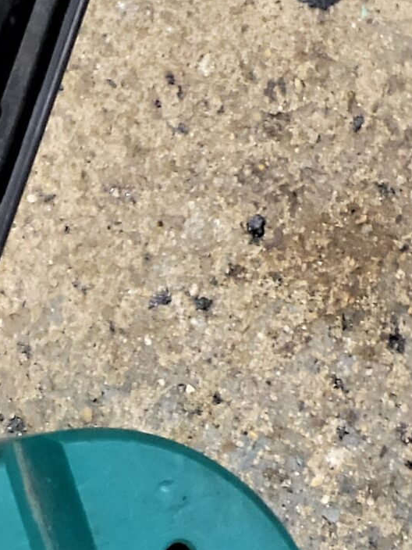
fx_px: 3507
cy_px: 765
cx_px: 9
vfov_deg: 8.8
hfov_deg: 6.7
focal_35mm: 221
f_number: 2.4
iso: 640
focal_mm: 7.12
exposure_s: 1/60
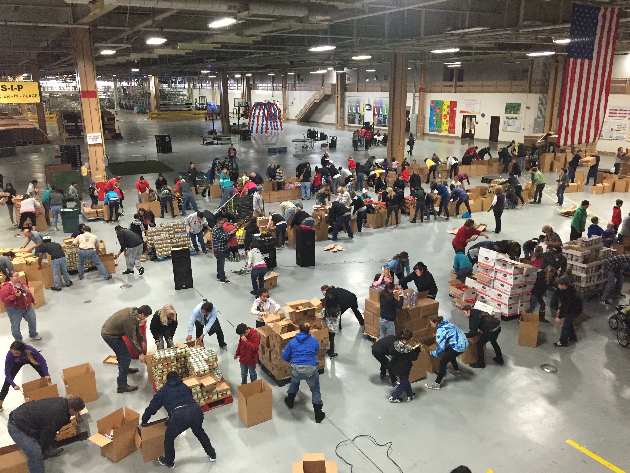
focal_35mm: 29
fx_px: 528
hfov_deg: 61.7
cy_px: 236
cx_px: 315
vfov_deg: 48.2
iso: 250
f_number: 2.2
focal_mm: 4.15
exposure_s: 1/30
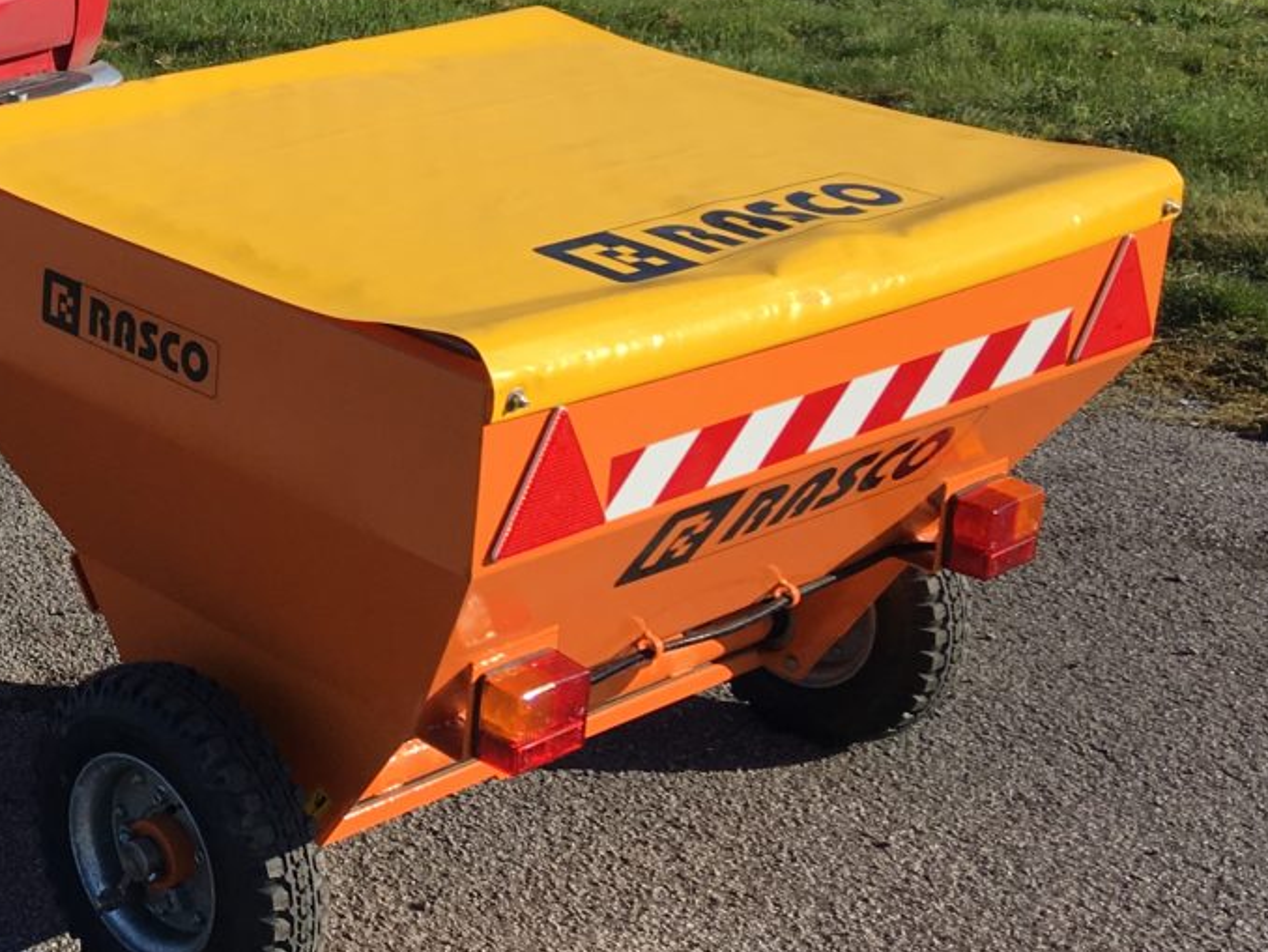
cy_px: 125
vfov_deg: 19.9
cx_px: -169
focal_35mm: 73
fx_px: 2675
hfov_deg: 24.6
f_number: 2.2
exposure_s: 1/1603
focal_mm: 4.15
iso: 25
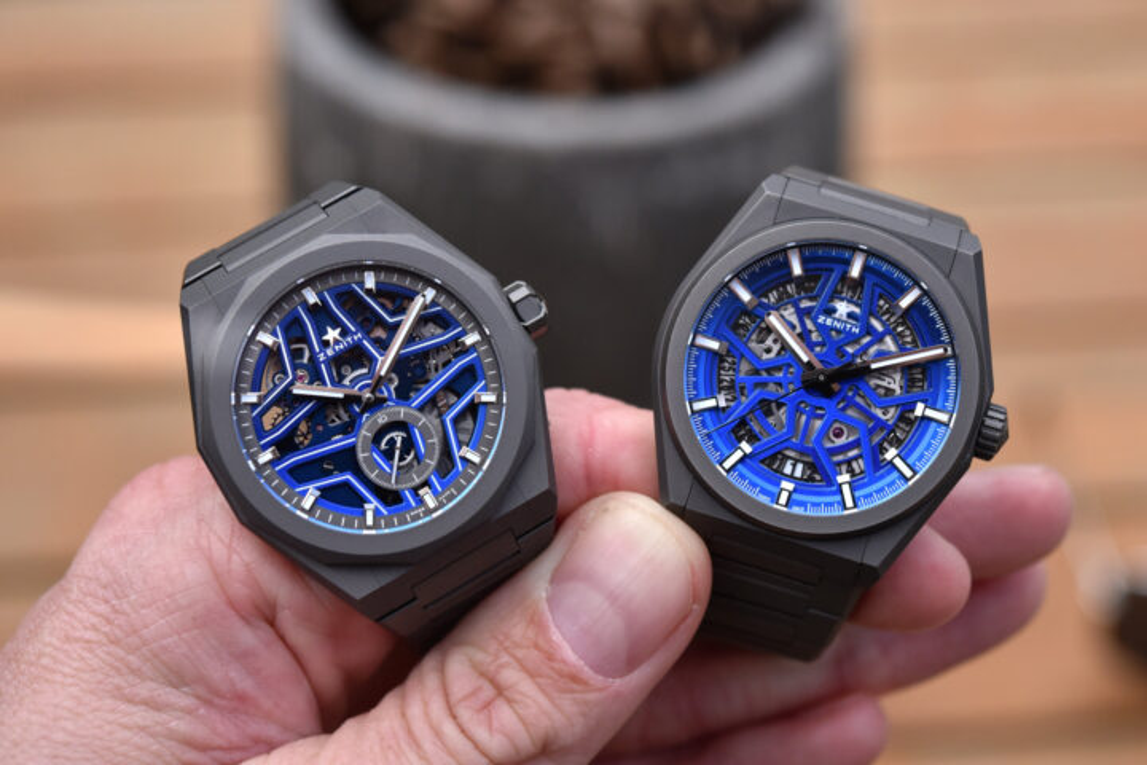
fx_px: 1912
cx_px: 574
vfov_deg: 22.6
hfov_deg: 33.4
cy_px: 382
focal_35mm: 60
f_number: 6.3
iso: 1600
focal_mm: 60
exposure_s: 1/4000
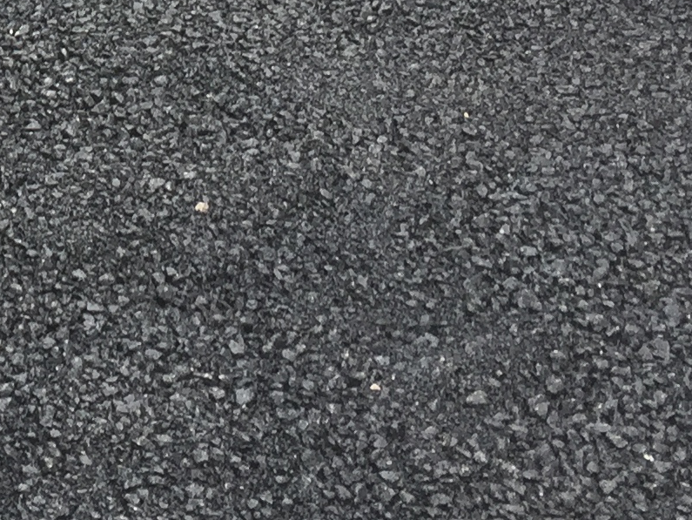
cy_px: -360
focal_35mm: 119
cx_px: -267
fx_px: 2380
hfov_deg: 15.5
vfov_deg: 11.7
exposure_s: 1/271
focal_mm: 4.15
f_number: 2.2
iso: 32
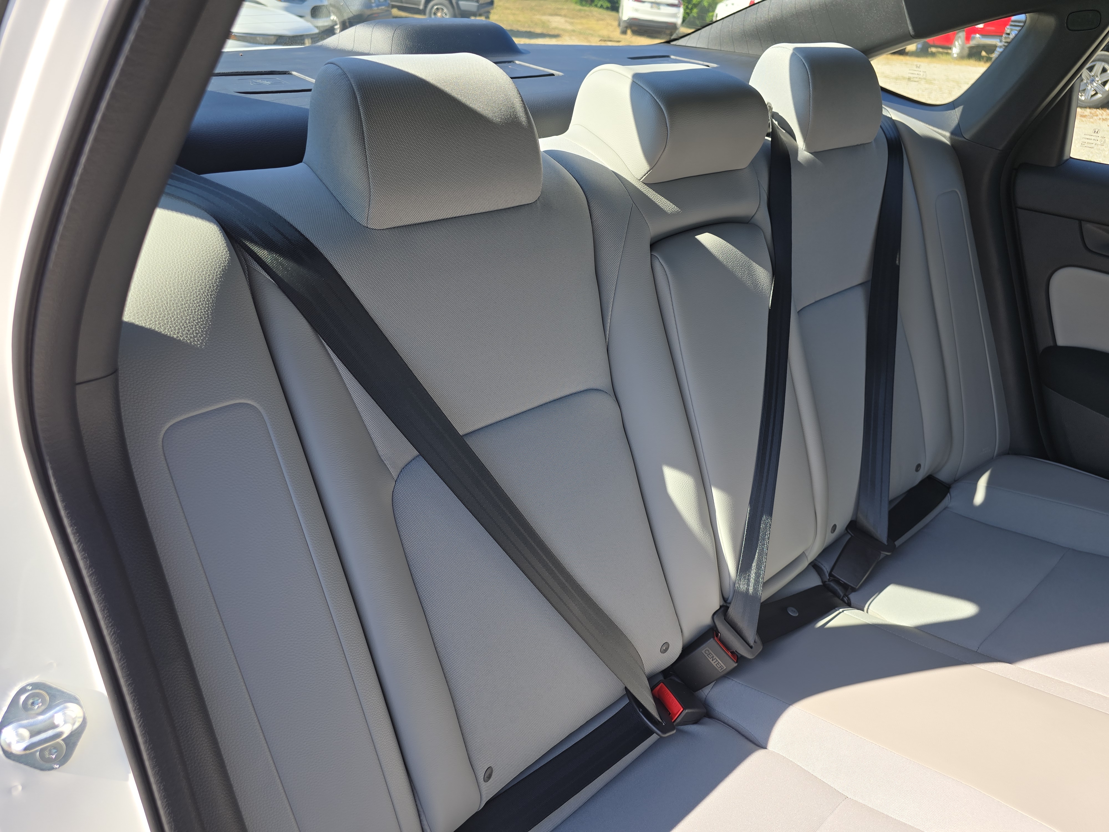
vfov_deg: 58.9
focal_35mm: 23
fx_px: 737
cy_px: 416
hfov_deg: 73.9
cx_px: 554
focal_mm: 6.3
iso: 12
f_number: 1.7
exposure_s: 1/254
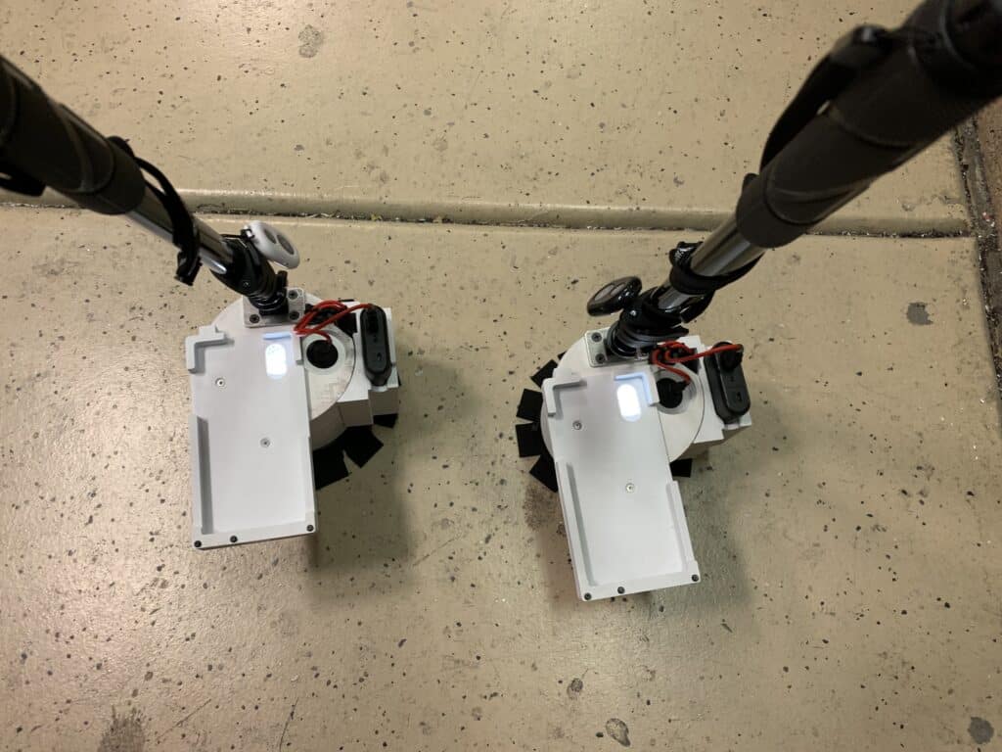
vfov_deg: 53.1
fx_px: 753
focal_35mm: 26
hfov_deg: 67.3
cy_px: 376
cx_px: 501
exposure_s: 1/42
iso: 125
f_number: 1.8
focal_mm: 4.25
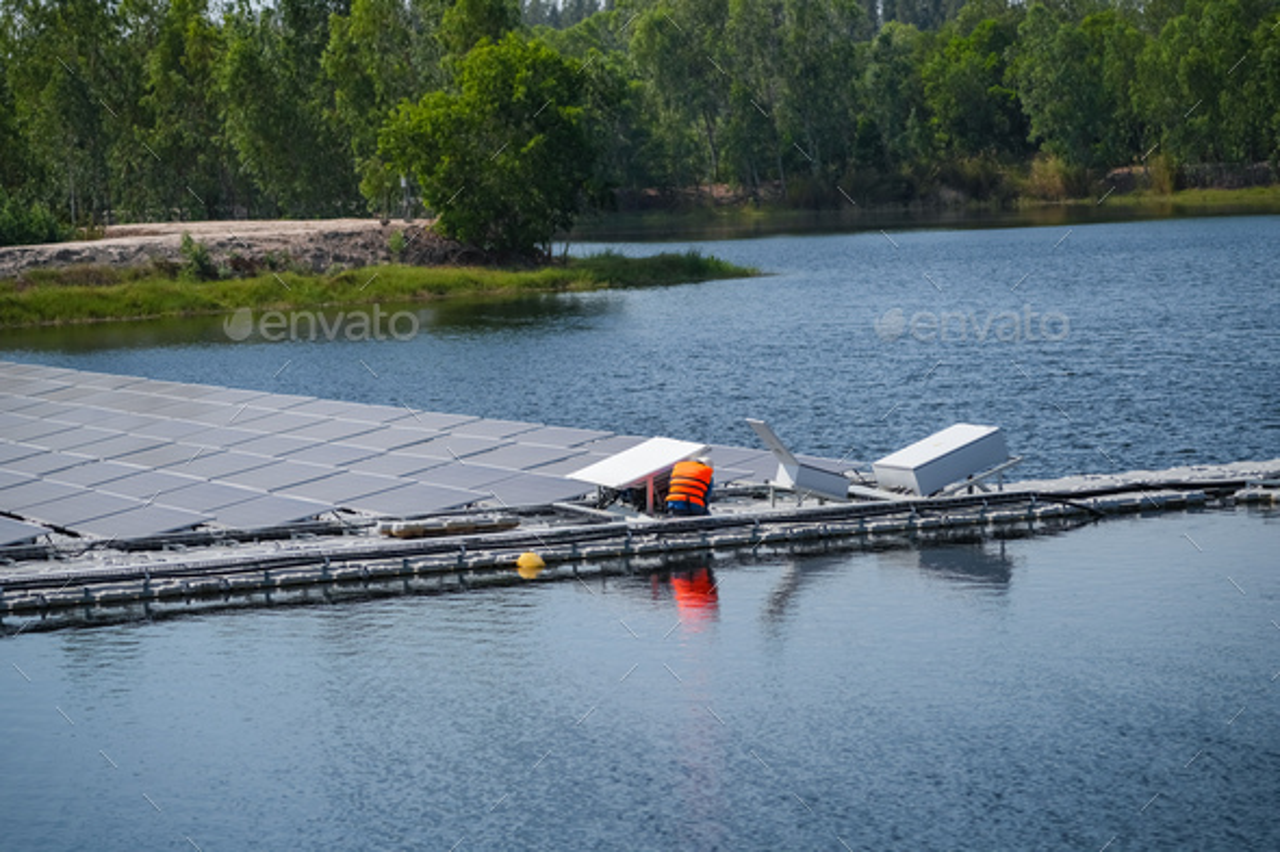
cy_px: 426
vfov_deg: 13.7
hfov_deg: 20.4
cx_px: 640
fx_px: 3554
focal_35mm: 100
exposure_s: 1/1025
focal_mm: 100
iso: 160
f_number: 5.6
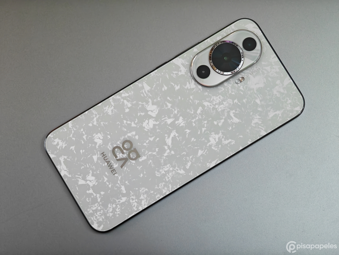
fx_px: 930
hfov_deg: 20.6
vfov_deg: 15.6
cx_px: 170
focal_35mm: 95
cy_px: 128
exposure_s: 1/33
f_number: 3
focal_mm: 14.92
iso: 320
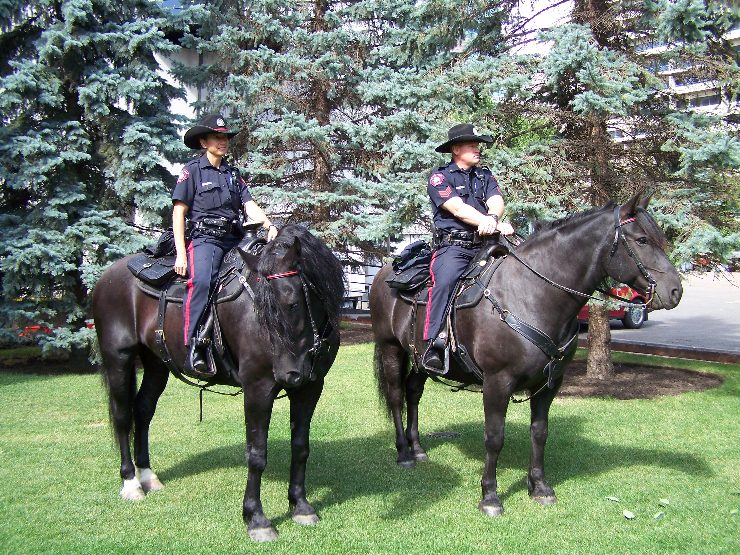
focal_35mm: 38
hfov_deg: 49.0
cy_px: 278
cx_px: 370
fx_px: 812
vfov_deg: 37.7
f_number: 2.8
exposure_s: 1/160
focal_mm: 6.3
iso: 64
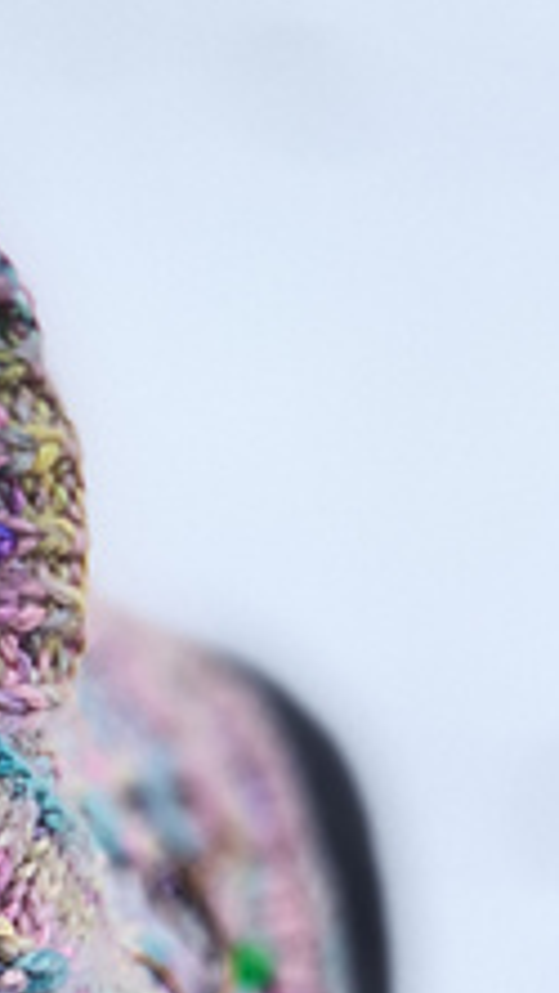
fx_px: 4292
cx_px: -389
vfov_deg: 13.2
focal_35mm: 163
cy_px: 720
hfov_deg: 7.3
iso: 16
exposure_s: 1/265
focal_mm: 6
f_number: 2.4
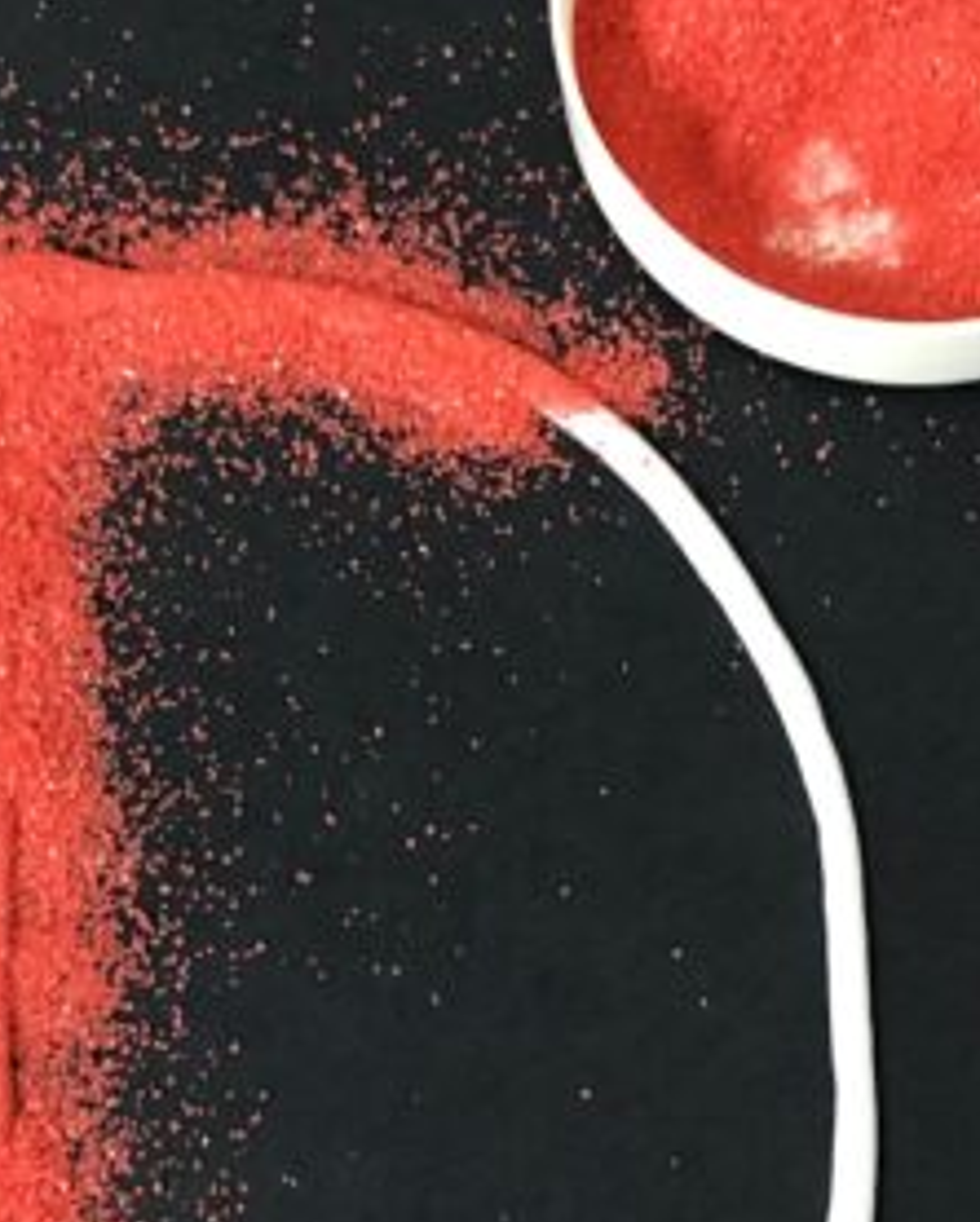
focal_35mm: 101
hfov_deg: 15.2
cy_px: 693
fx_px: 3658
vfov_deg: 19.0
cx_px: 706
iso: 100
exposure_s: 1/9
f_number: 1.8
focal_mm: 3.99
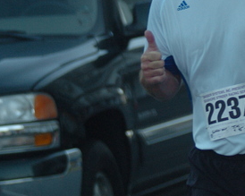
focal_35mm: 459
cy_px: 53
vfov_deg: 3.4
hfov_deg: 4.2
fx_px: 3327
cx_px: 339
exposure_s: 1/1600
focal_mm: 112
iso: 400
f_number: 2.8
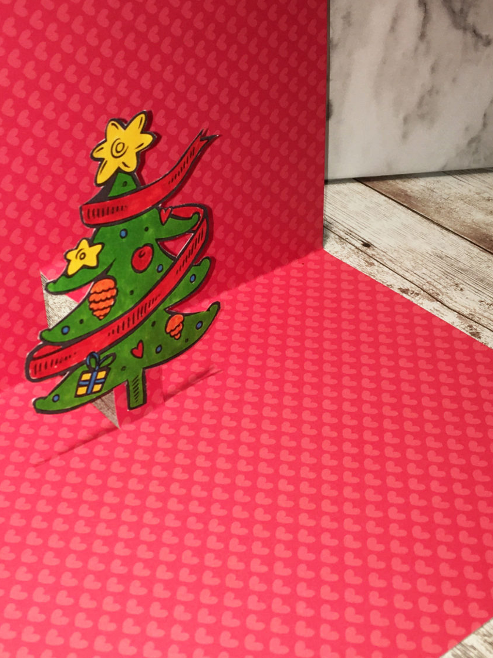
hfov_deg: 27.1
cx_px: 112
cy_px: 346
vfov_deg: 36.2
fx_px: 1007
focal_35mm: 53
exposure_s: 1/64
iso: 25
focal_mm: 4.15
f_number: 2.2
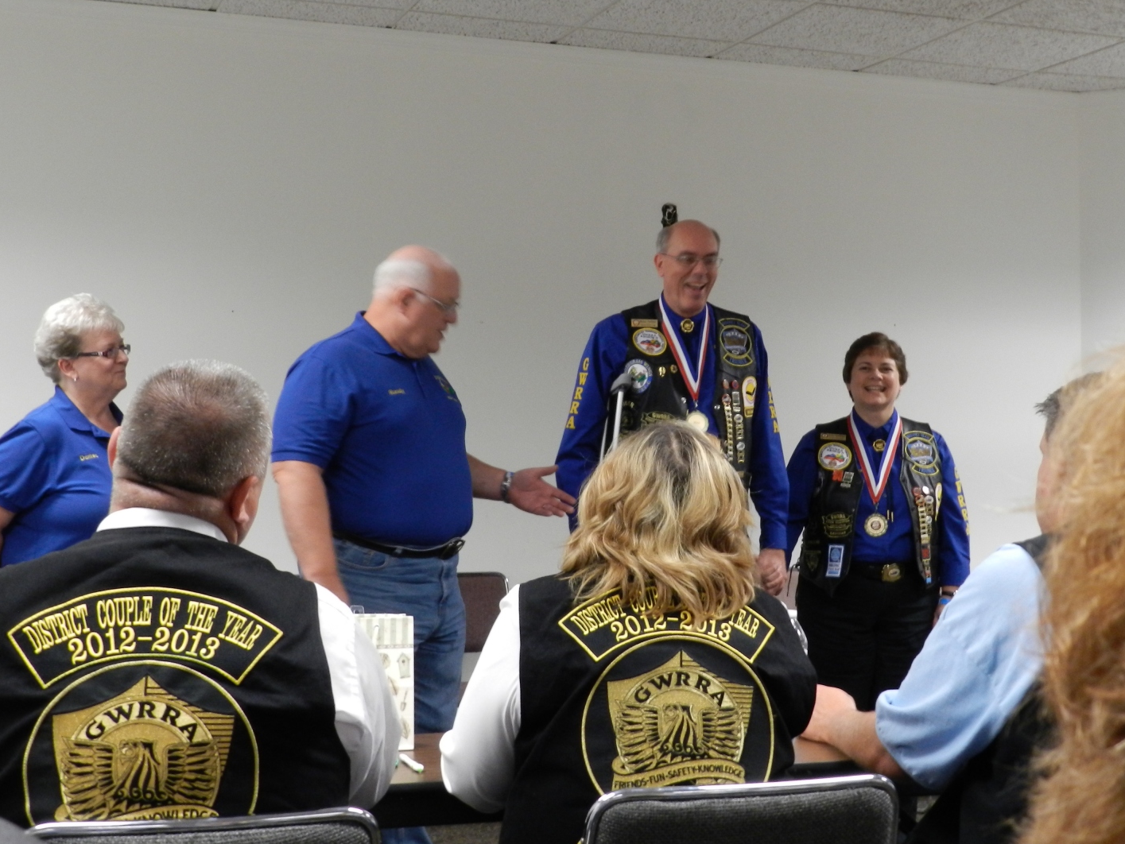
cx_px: 607
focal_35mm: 52
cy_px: 391
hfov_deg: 36.8
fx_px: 1690
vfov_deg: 28.0
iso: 400
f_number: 4.2
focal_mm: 8.1
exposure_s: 1/10
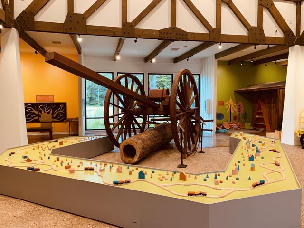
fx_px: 228
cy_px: 114
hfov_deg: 67.3
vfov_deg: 53.1
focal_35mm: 26
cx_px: 152
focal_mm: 4.25
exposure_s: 1/60
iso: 160
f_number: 1.8
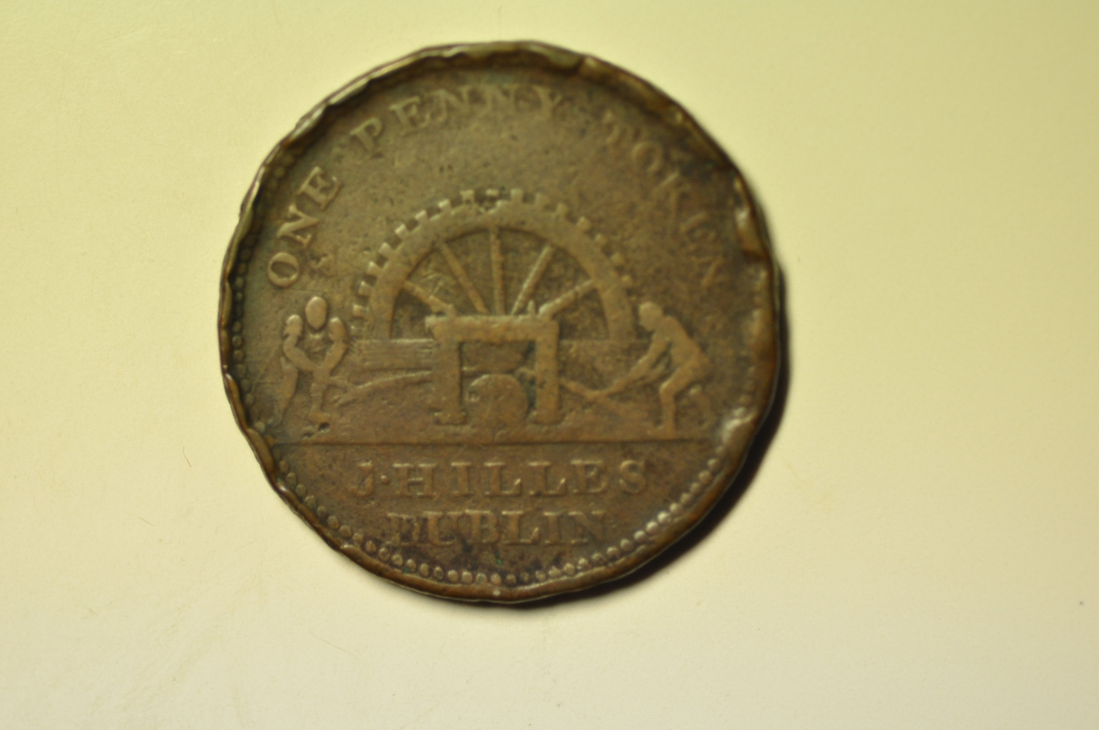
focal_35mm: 90
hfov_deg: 22.6
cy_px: 365
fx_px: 2744
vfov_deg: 15.2
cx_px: 550
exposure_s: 1/250
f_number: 4
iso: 800
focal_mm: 60
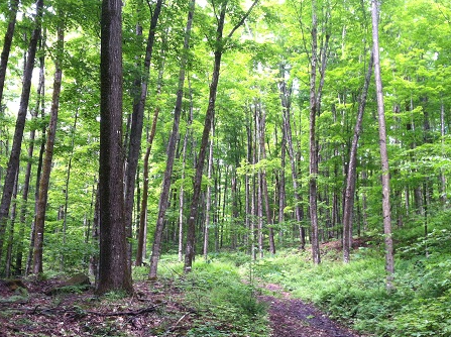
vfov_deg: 30.8
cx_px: 296
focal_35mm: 47
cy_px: 191
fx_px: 612
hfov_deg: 40.1
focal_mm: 3.85
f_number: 2.8
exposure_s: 1/20
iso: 80
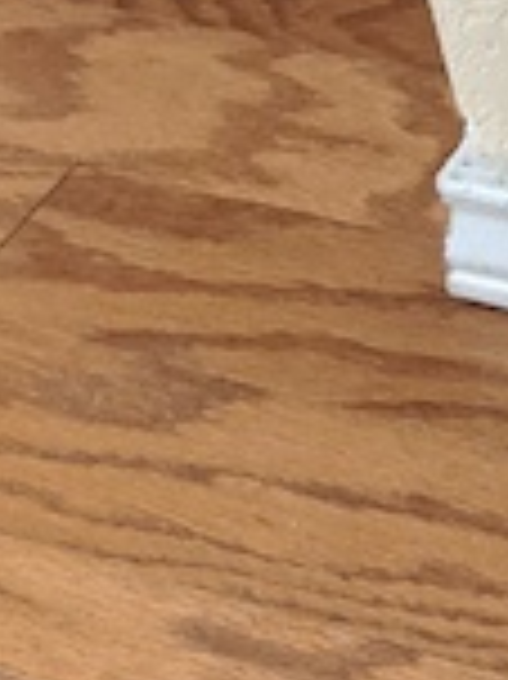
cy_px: -428
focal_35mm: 143
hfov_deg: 9.3
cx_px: 1196
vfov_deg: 12.9
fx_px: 2802
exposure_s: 1/40.1
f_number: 1.8
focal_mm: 4.44
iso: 733
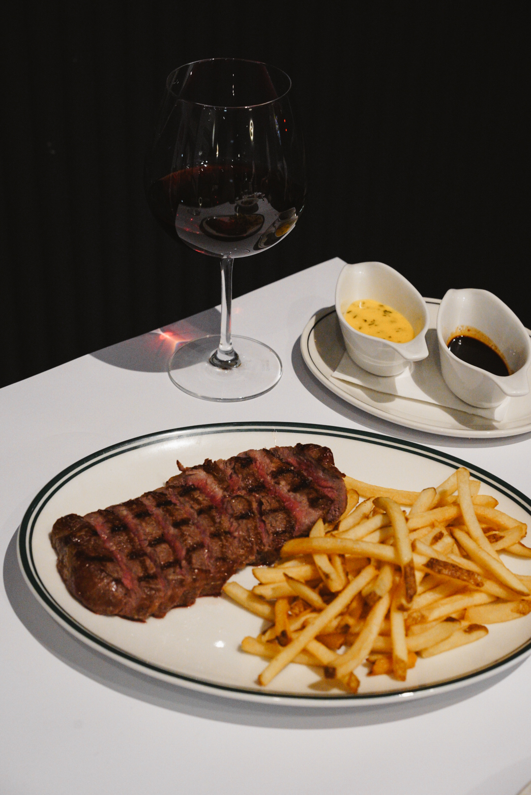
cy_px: 398
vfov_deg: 36.2
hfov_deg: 24.7
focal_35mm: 55
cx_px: 266
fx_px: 1215
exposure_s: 1/60
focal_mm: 55
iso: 10000
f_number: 6.3
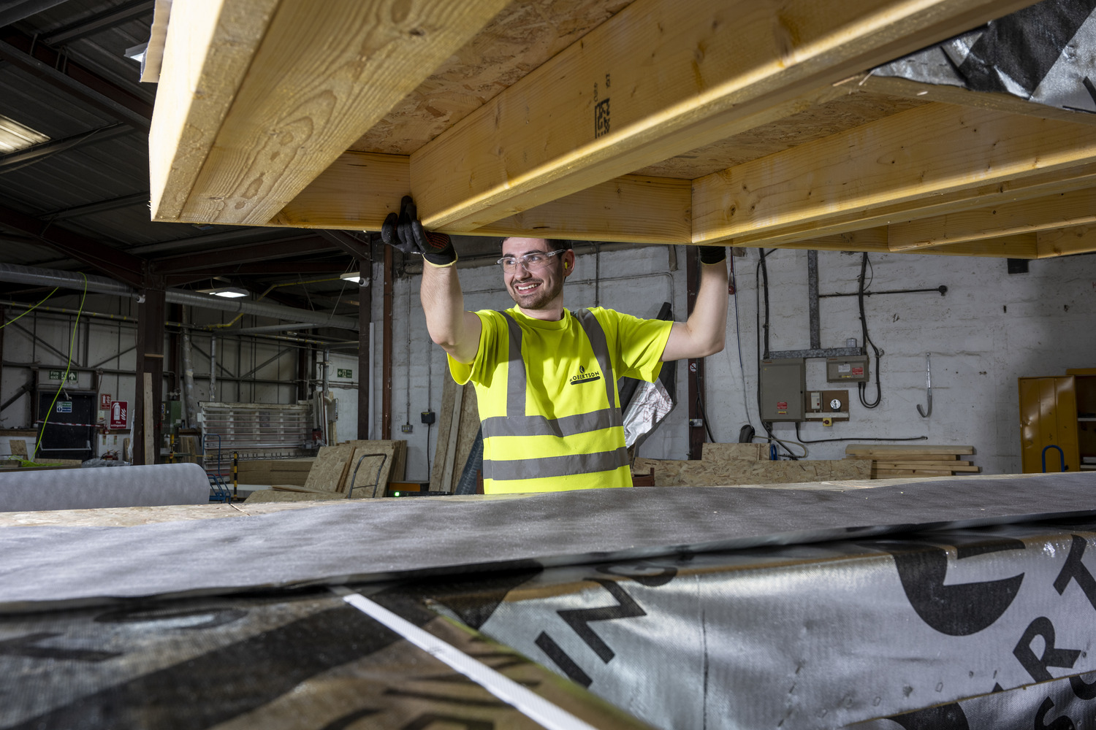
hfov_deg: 63.7
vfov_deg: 45.0
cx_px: 548
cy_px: 365
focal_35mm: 29
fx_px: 883
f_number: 8
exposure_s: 1/15
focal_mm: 29
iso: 160
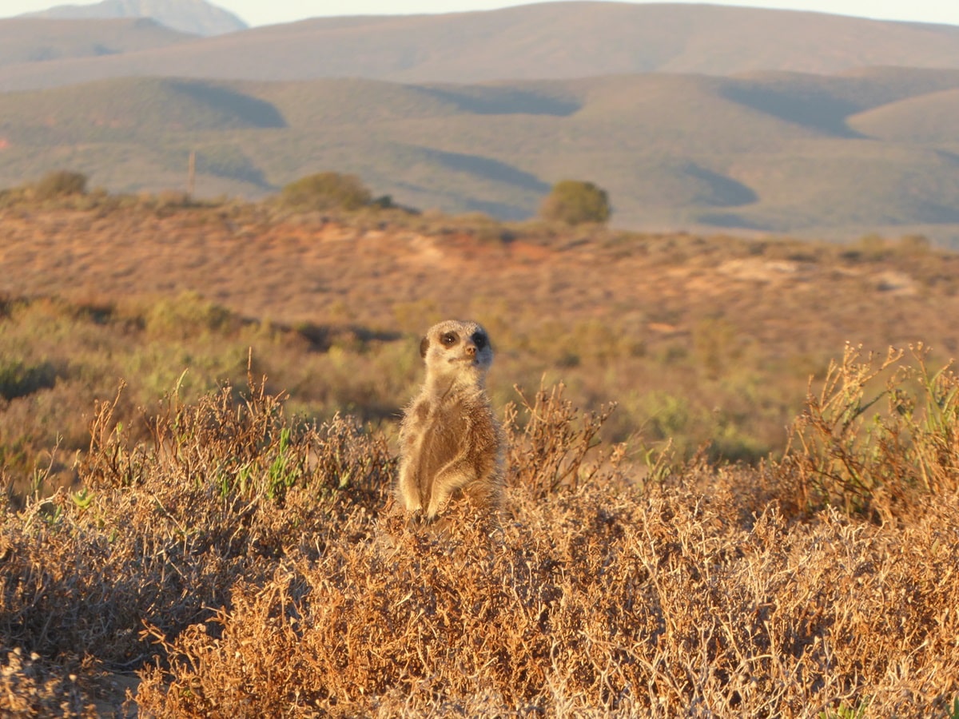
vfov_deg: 3.9
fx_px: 10694
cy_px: 360
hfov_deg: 5.1
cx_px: 480
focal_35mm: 386
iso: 160
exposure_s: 1/80
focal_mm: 62.1
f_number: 6
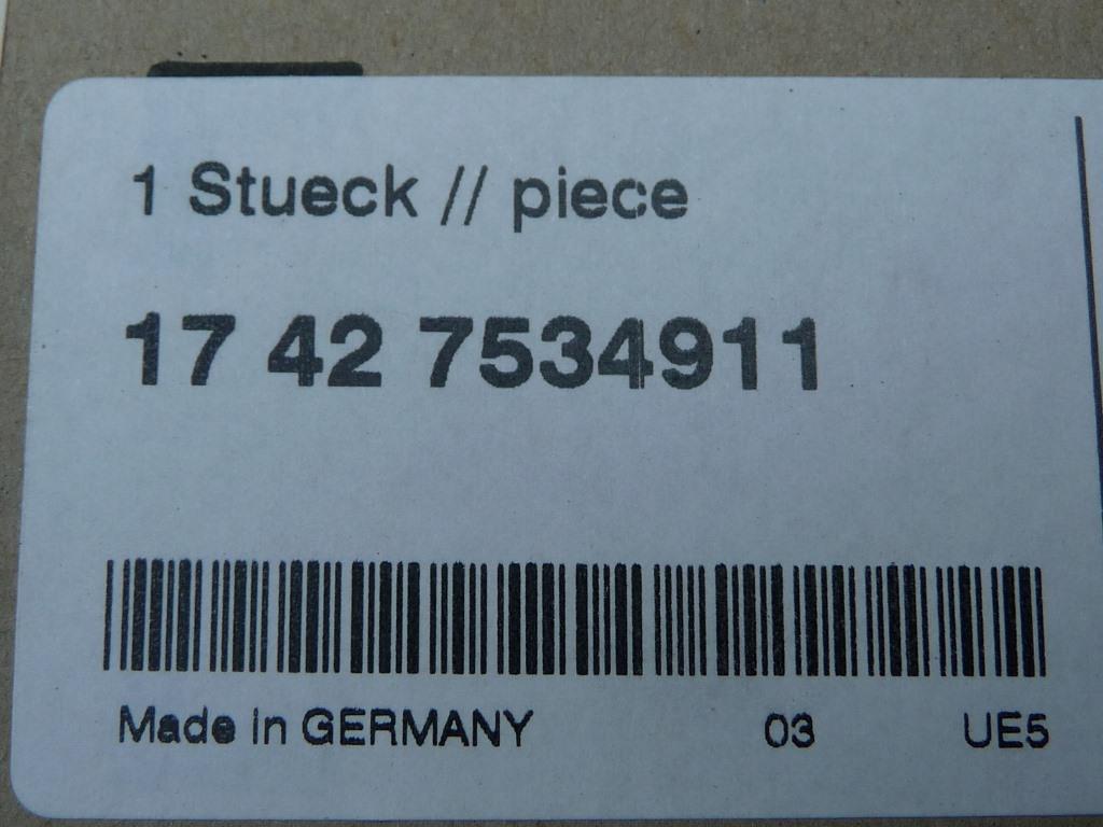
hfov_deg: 38.2
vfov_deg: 29.1
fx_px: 1593
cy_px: 414
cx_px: 552
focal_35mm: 50
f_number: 3.4
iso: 100
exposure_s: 1/320
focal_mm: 5
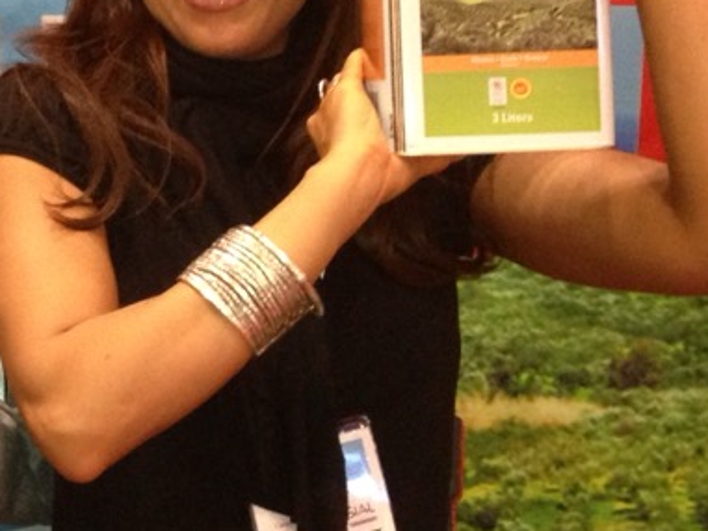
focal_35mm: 104
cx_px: -310
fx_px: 2128
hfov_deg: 17.3
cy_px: 97
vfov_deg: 14.2
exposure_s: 1/17
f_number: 2.4
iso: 320
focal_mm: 4.13
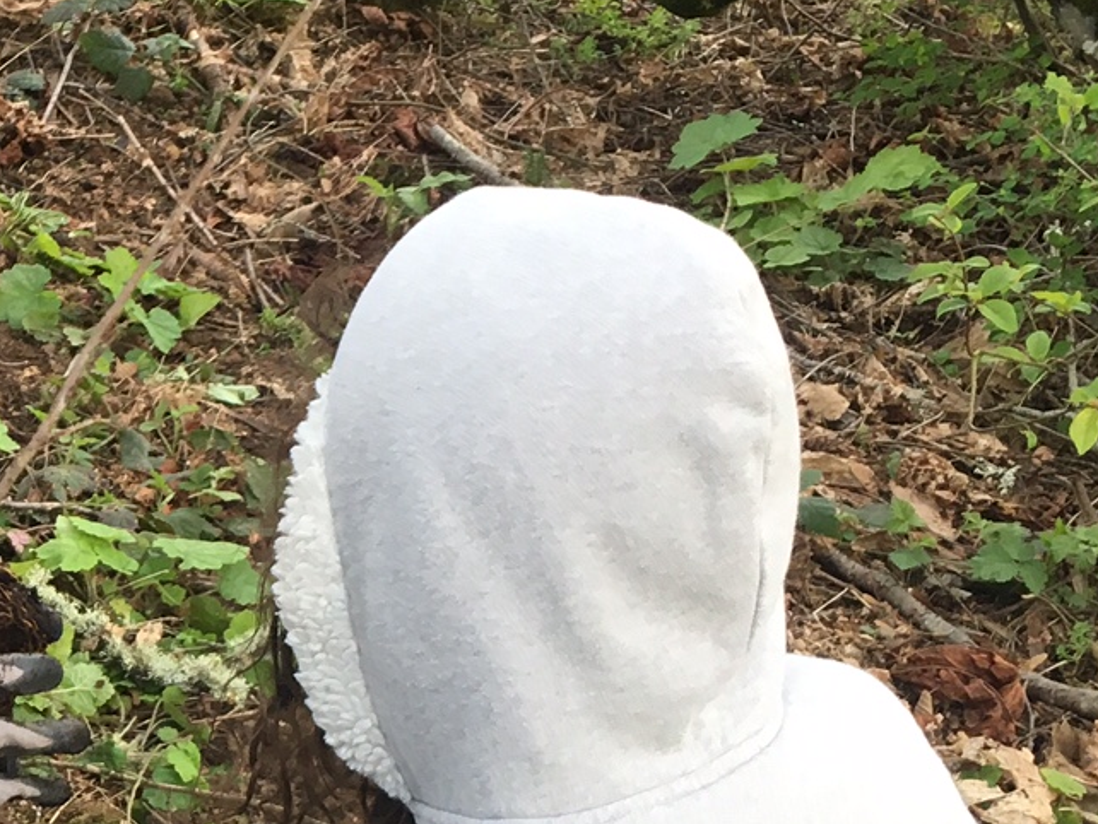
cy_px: 682
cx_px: -168
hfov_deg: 20.3
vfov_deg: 16.1
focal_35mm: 91
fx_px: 2888
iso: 25
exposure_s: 1/40
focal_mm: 4.15
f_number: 2.2
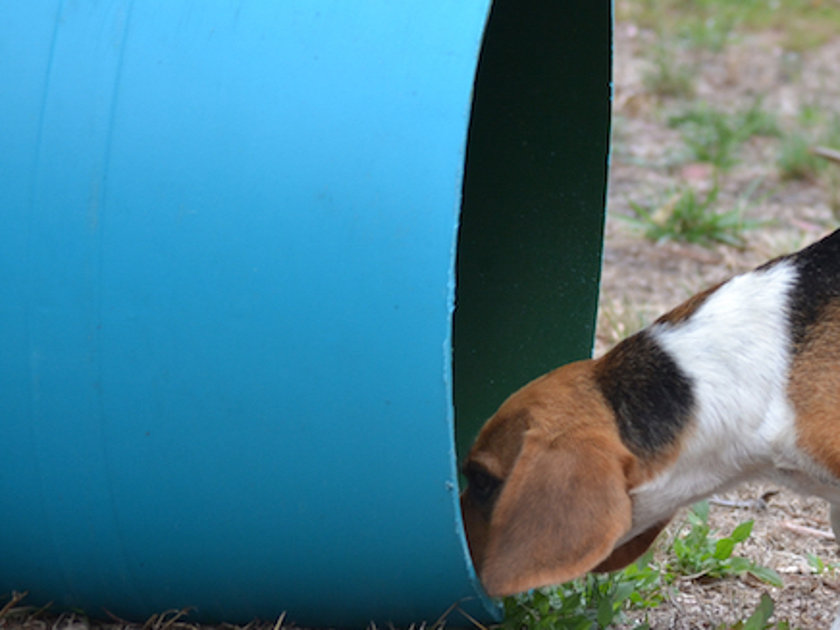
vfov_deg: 8.2
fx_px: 4419
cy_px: 386
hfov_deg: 10.7
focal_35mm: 182
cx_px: 944
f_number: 4
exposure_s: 1/800
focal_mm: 55
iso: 400
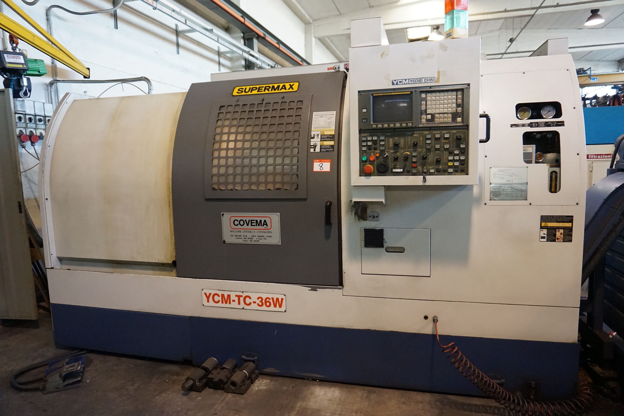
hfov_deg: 73.7
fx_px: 416
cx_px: 312
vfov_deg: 53.1
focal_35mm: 24
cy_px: 208
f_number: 3.5
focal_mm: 16
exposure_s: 1/160
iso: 2500
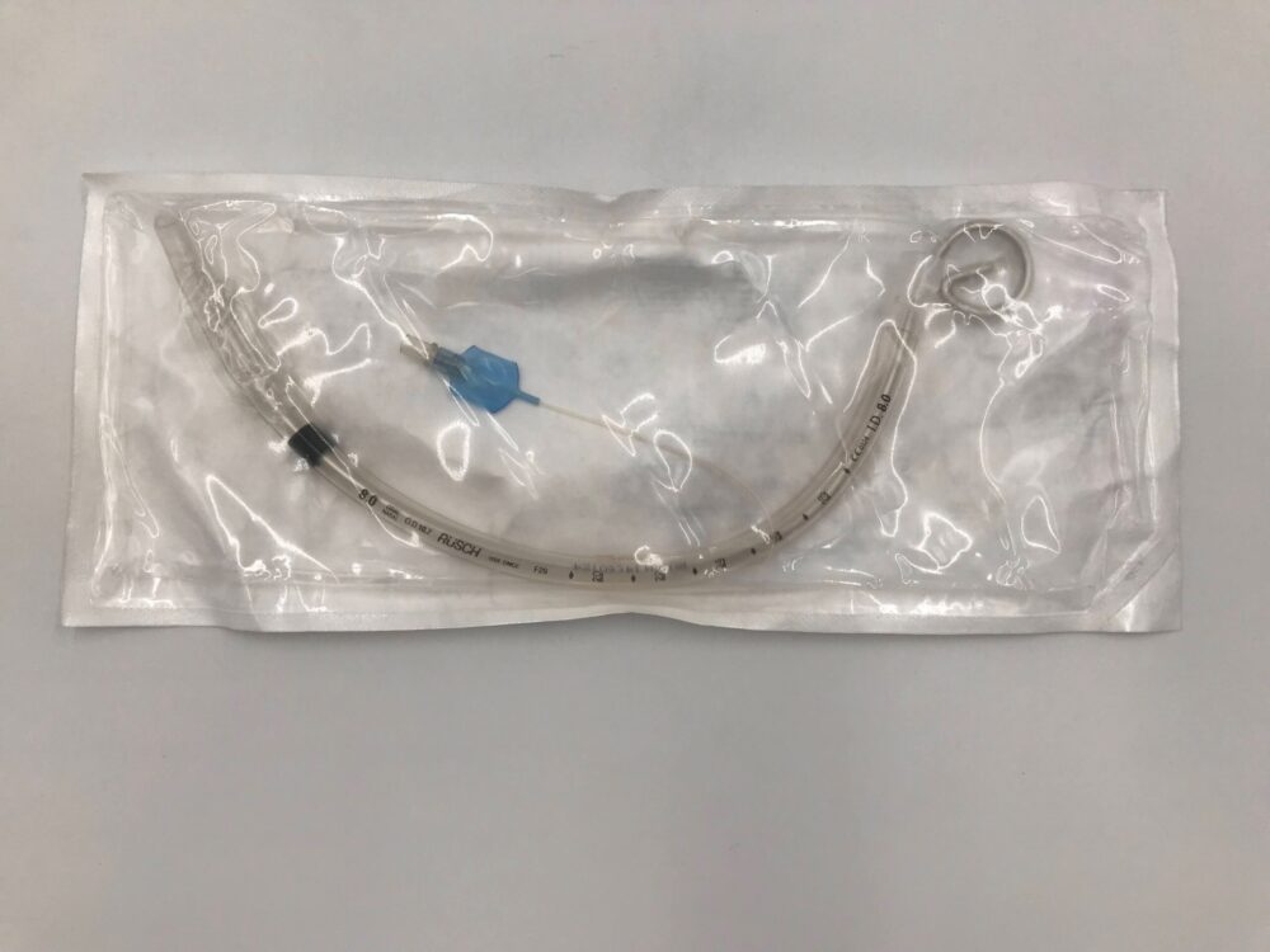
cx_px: 635
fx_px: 1027
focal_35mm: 28
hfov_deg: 63.4
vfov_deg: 49.7
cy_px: 476
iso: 20
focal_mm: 3.99
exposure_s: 1/297
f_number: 1.8
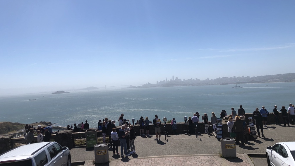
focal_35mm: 31
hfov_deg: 62.6
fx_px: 242
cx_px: 148
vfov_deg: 37.8
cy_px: 80
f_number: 1.8
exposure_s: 1/4367
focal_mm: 4
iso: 25
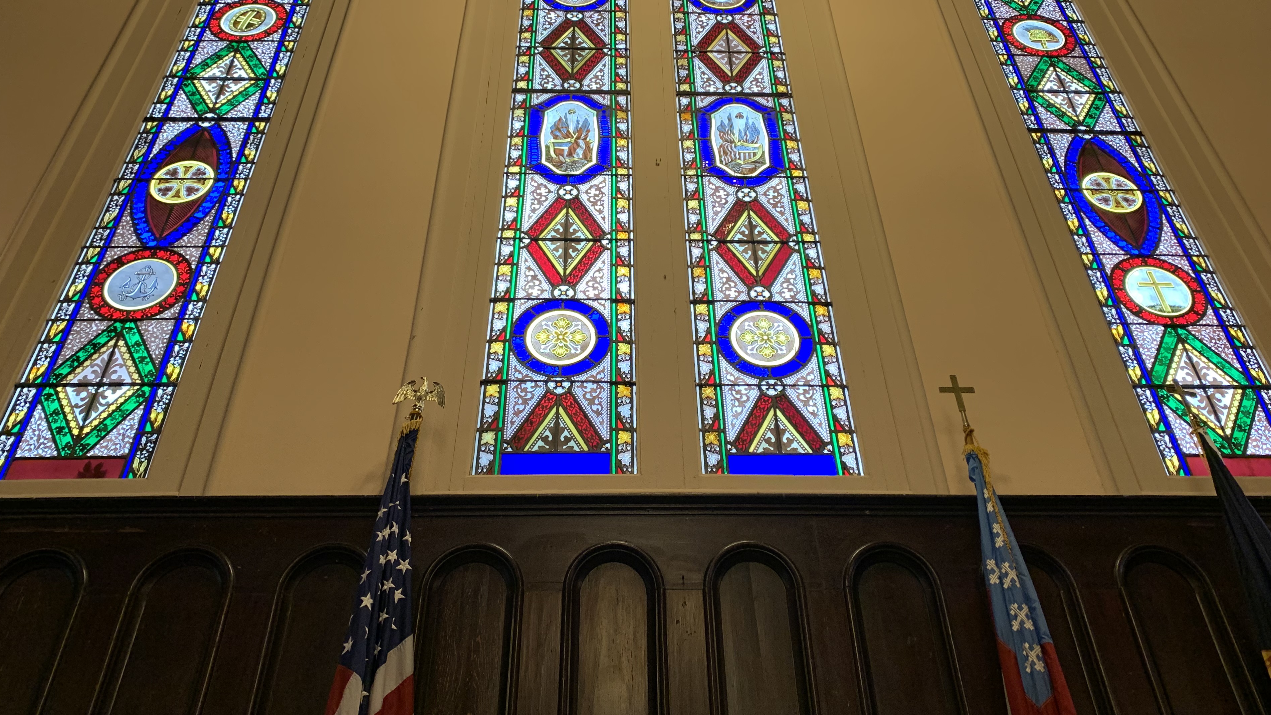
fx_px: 1011
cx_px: 658
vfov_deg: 38.8
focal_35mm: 30
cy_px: 285
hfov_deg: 64.3
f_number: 1.8
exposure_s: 1/60
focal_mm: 4.25
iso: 125
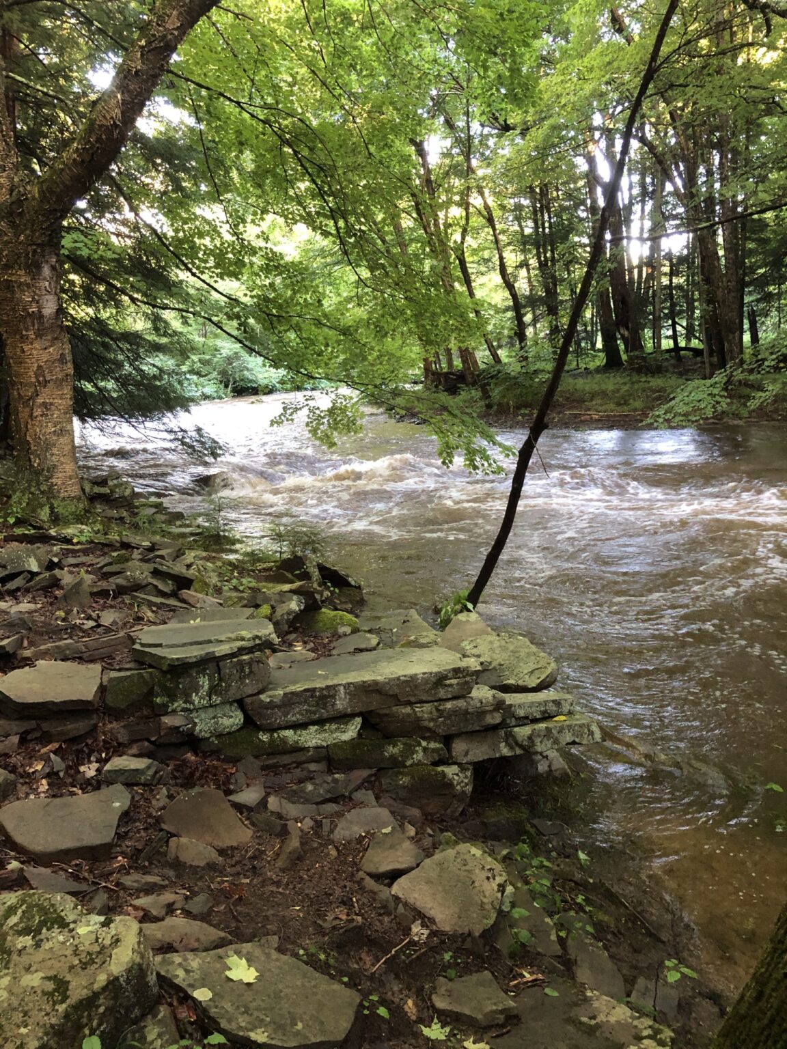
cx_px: 394
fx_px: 849
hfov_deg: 49.7
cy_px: 524
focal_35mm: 28
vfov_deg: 63.4
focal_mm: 3.99
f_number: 1.8
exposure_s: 1/15
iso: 100
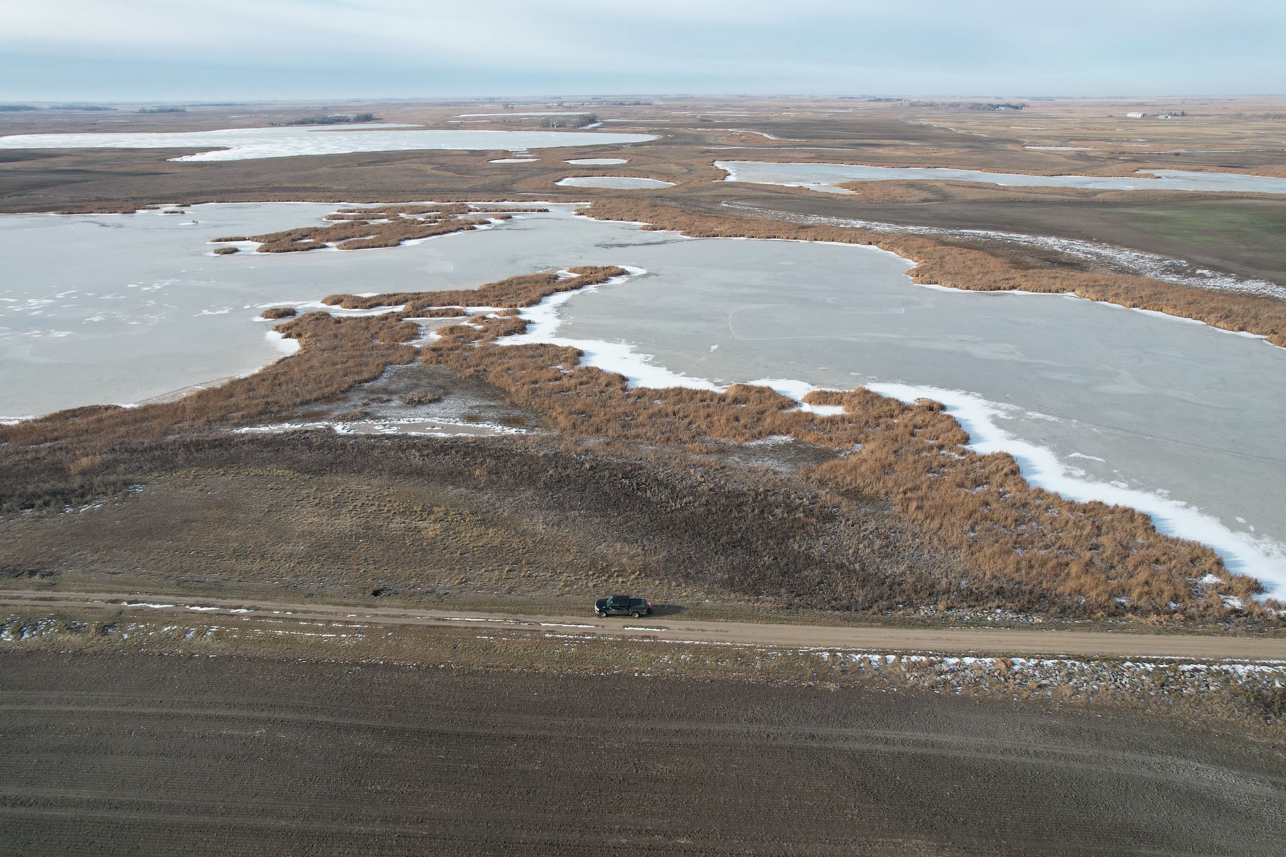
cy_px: 428
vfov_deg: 57.2
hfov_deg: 78.6
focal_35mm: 22
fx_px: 786
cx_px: 643
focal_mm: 8.38
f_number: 2.8
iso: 140
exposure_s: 1/1600
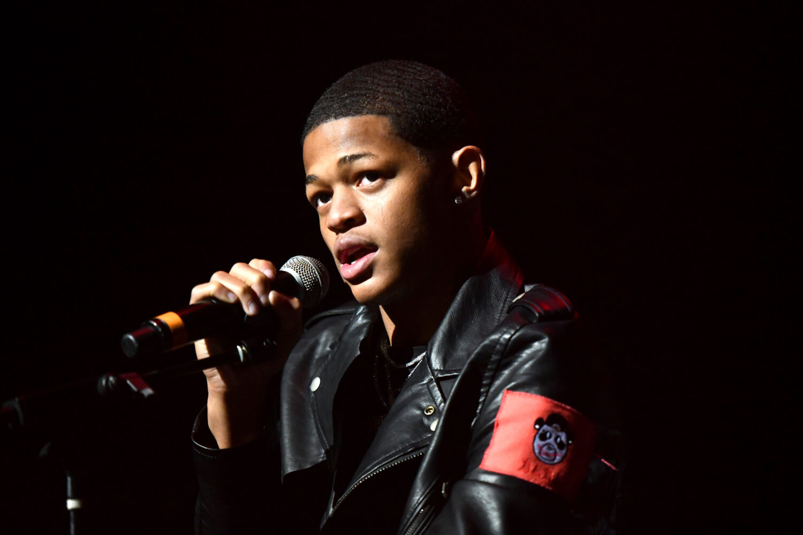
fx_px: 3903
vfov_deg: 7.8
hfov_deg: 11.7
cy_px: 268
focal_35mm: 175
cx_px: 402
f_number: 2.8
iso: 5000
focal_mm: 175
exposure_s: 1/400
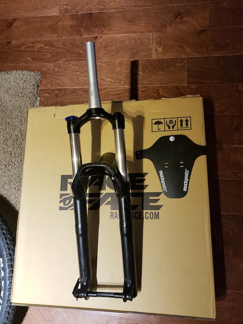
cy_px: 162
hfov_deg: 53.1
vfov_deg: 67.3
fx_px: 243
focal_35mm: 26
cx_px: 122
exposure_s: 1/40
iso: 250
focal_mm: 4.3
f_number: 1.5
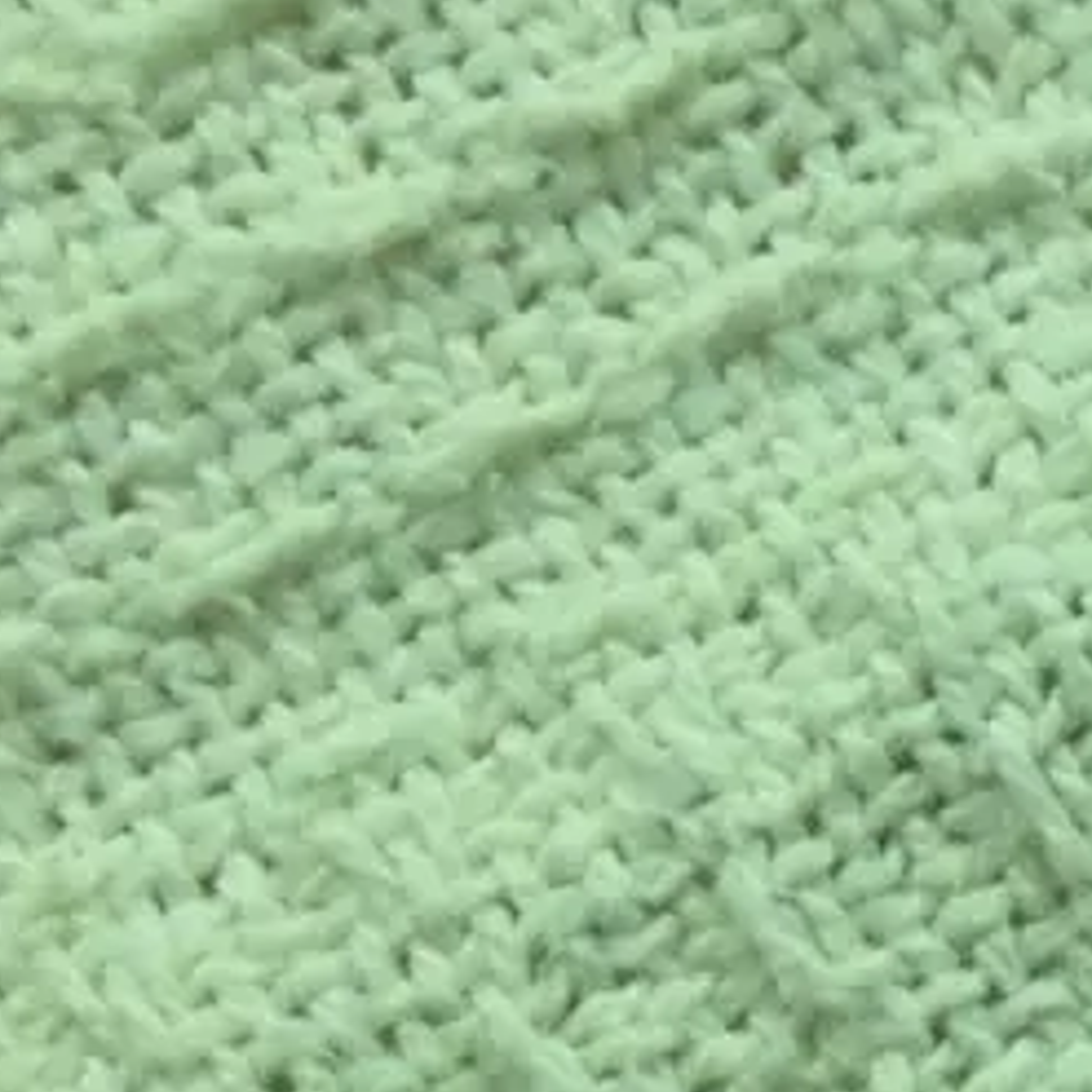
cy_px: 2065
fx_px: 8102
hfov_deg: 7.1
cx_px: 3024
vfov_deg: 7.5
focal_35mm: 227
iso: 50
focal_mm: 4.12
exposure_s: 1/40
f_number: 2.4
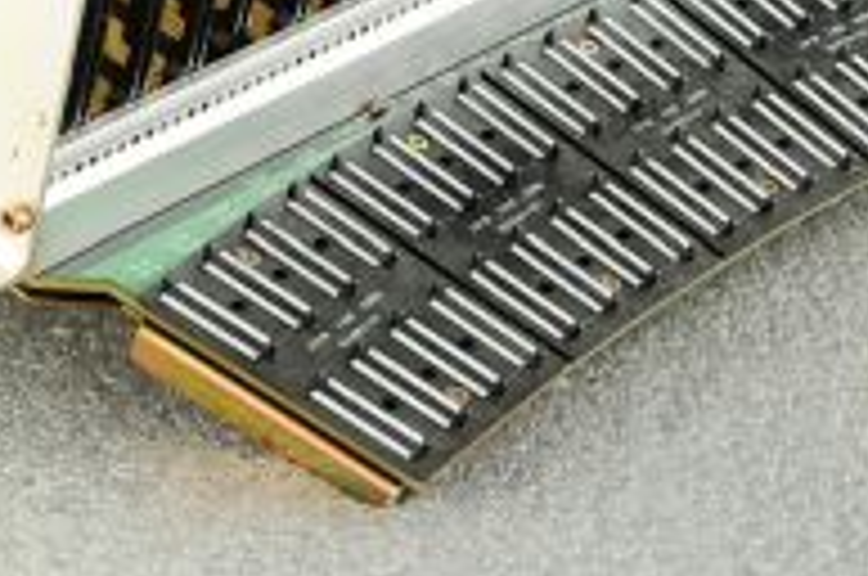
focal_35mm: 218
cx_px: 387
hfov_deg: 9.5
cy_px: -205
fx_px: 5247
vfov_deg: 6.2
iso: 1600
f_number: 8
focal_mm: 70
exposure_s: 1/125
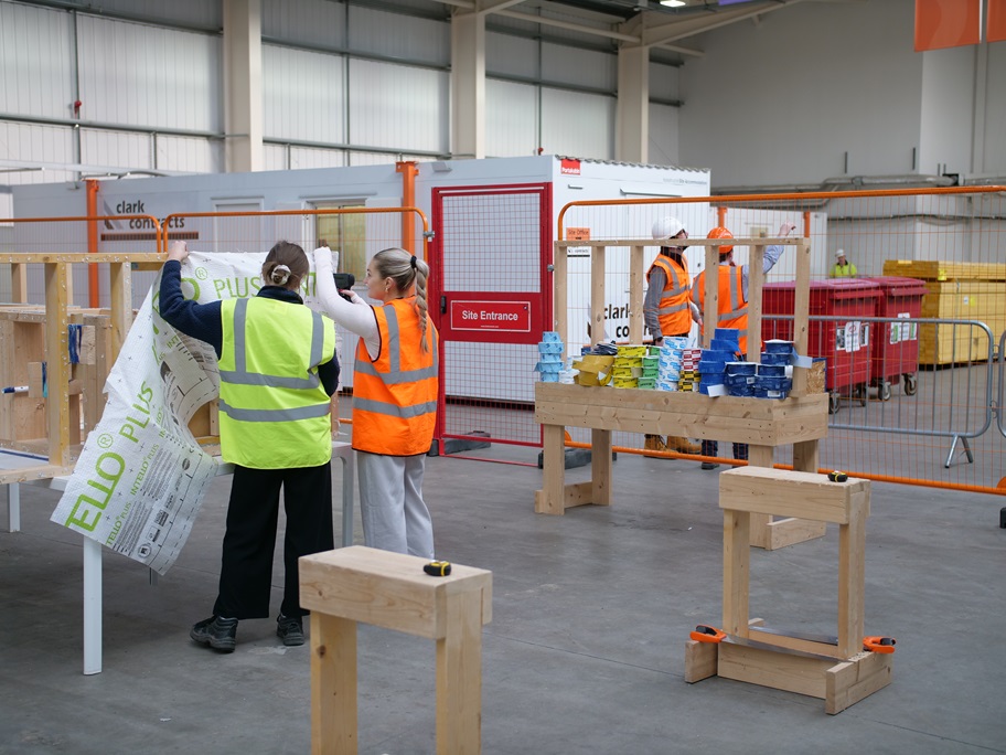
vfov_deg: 29.1
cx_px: 503
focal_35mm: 50
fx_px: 1453
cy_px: 378
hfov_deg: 38.2
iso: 200
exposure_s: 1/200
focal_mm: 25
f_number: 1.8
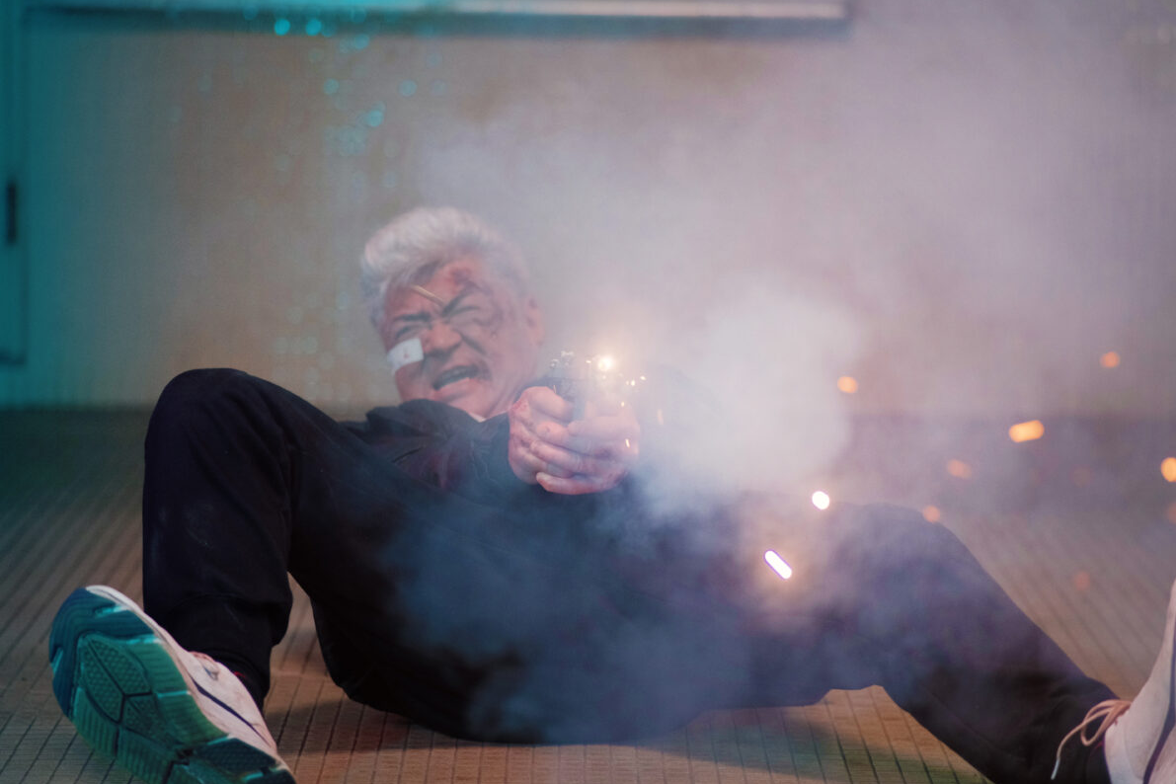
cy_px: 393
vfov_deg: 10.6
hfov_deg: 15.9
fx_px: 4214
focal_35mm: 129
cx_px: 585
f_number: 1.8
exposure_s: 1/200
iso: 2000
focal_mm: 85
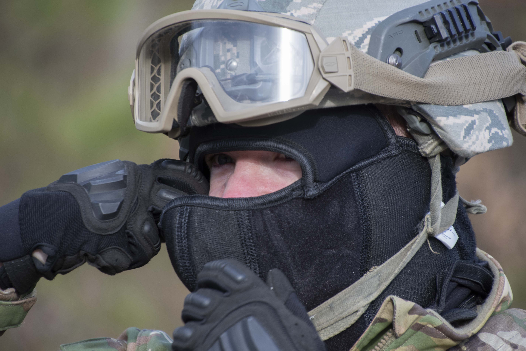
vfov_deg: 3.4
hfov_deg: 5.1
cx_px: 263
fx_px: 5917
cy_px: 176
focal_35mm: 405
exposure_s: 1/160
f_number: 6.3
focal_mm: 270
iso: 250
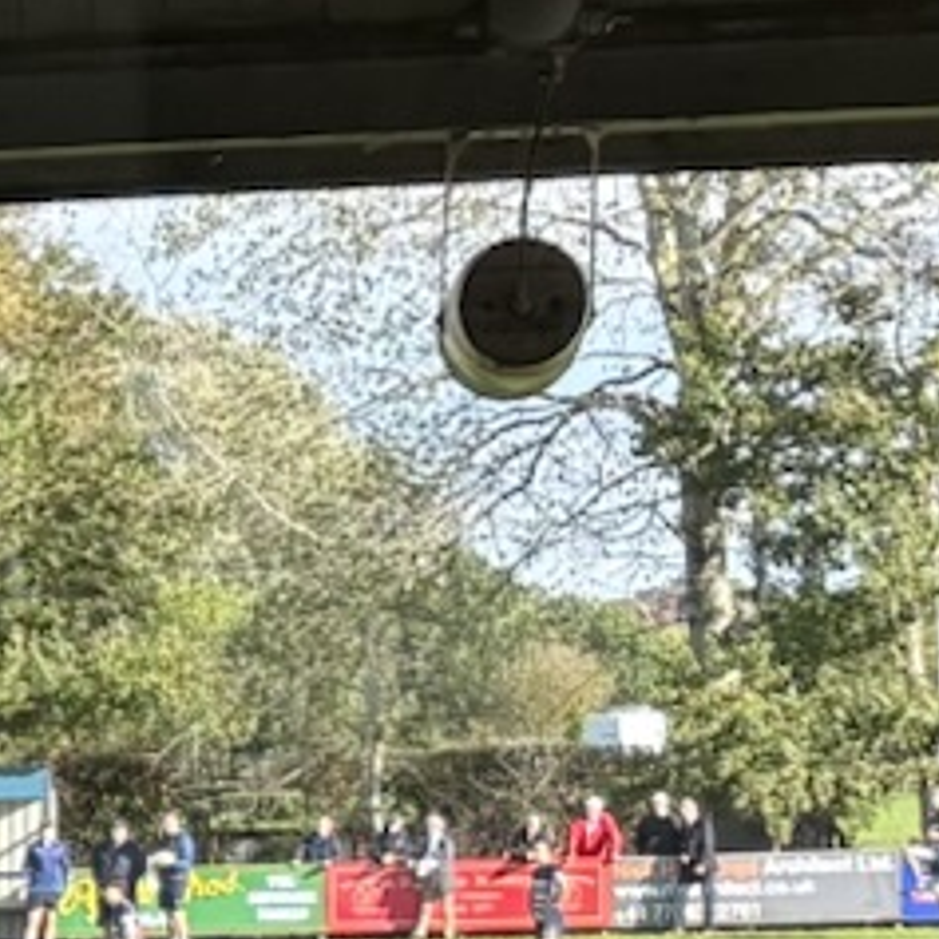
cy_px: 1363
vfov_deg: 8.8
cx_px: -697
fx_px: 5954
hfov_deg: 8.7
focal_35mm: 194
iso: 50
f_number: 1.6
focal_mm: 5.96
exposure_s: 1/945
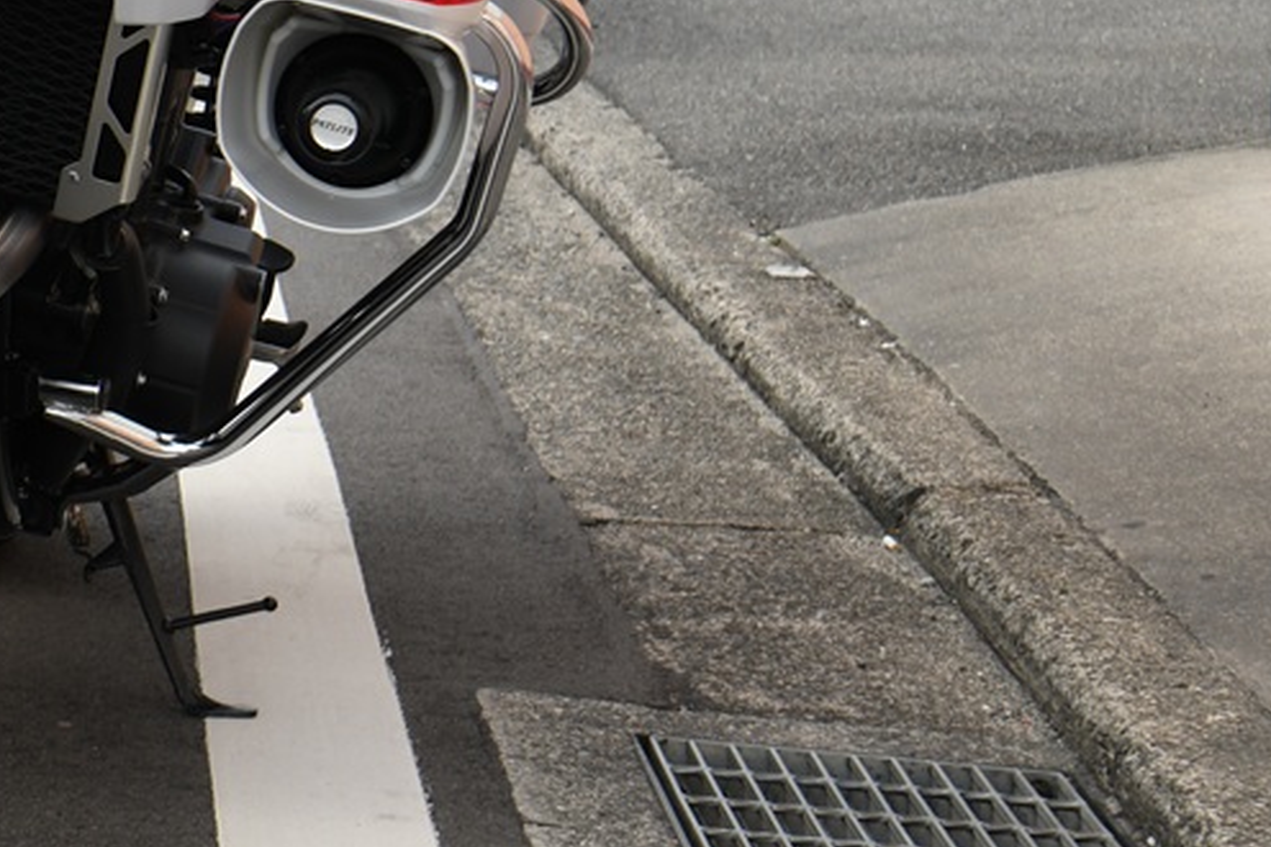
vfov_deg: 8.4
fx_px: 5648
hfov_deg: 12.4
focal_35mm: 160
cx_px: -381
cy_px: -329
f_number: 8
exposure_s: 1/200
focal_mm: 48
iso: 200
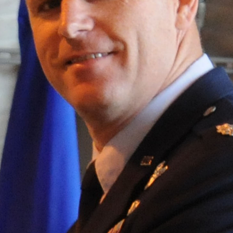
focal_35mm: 226
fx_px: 1721
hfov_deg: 7.4
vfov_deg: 7.7
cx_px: -255
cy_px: 293
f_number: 5
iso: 1250
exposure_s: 1/125
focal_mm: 30
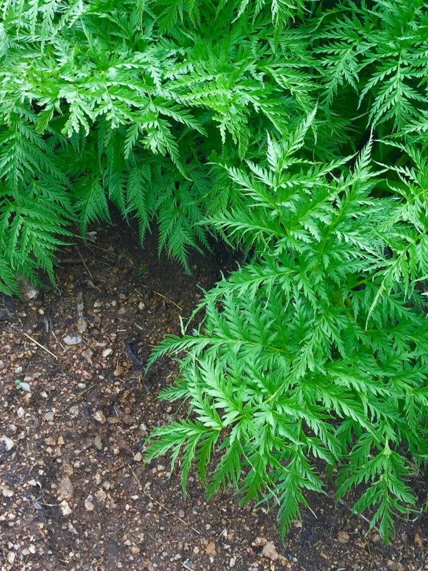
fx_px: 857
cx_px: 316
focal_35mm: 52
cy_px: 134
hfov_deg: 27.7
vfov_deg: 35.9
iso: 32
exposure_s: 1/155
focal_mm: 4.15
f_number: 2.2
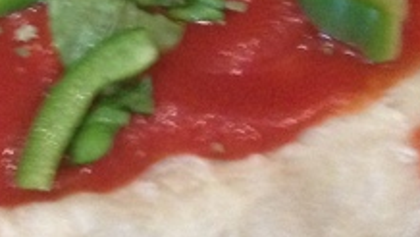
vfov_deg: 8.4
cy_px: -168
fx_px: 1560
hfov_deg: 14.8
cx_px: -79
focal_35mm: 140
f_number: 2.4
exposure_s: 1/17
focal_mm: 4.28
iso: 400
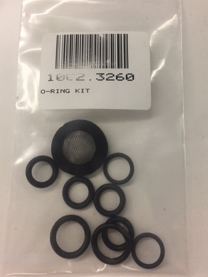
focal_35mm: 29
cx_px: 104
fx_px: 232
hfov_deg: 48.2
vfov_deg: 61.6
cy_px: 138
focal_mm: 4.15
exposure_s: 1/30
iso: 40
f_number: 2.2
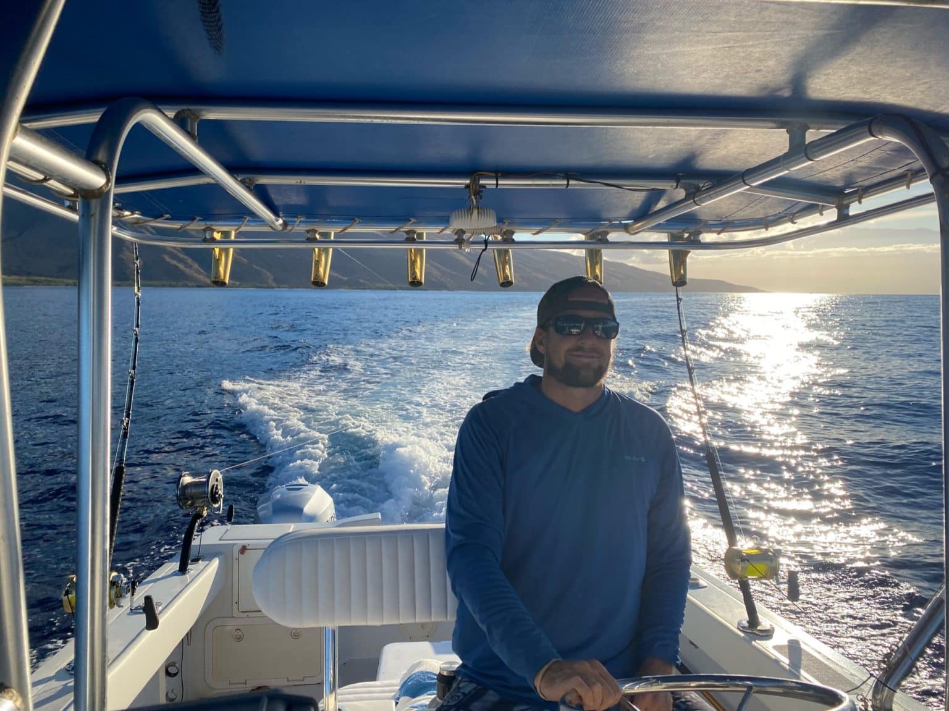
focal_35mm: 26
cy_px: 356
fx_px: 713
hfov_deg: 67.3
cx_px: 474
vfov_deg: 53.0
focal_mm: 4.25
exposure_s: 1/3205
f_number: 1.8
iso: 32
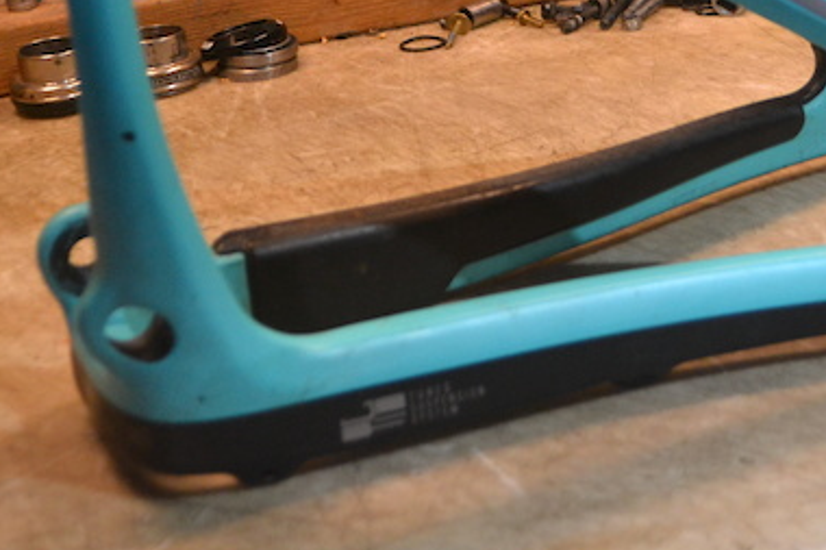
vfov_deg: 13.4
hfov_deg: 20.2
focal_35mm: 101
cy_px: -3
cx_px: 480
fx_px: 2316
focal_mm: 32
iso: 1800
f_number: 4.8
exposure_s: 1/60
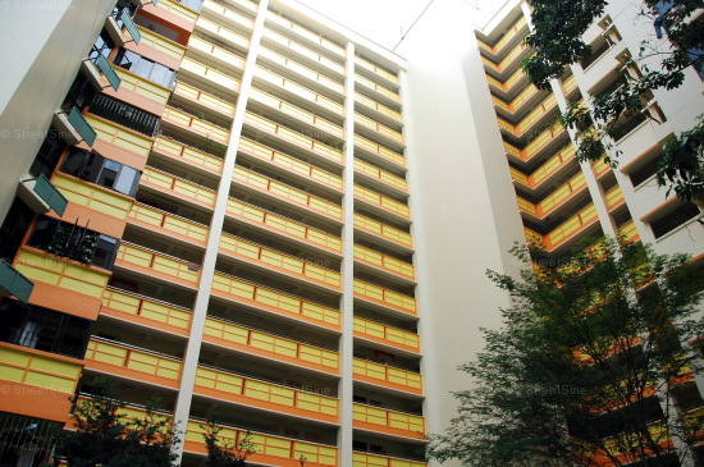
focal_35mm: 27
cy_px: 234
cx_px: 352
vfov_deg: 47.8
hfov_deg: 67.5
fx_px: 527
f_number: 5
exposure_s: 1/400
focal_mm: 18
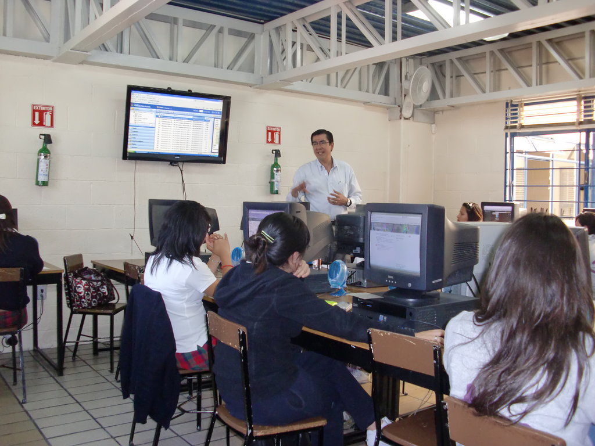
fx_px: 619
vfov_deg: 39.7
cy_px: 223
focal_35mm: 36
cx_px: 298
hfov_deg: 51.4
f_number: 2.8
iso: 320
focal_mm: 6.3
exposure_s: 1/60
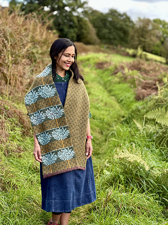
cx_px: 84
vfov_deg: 25.3
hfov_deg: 19.1
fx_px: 498
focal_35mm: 77
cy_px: 112
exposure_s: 1/121
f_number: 2.8
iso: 40
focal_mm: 9
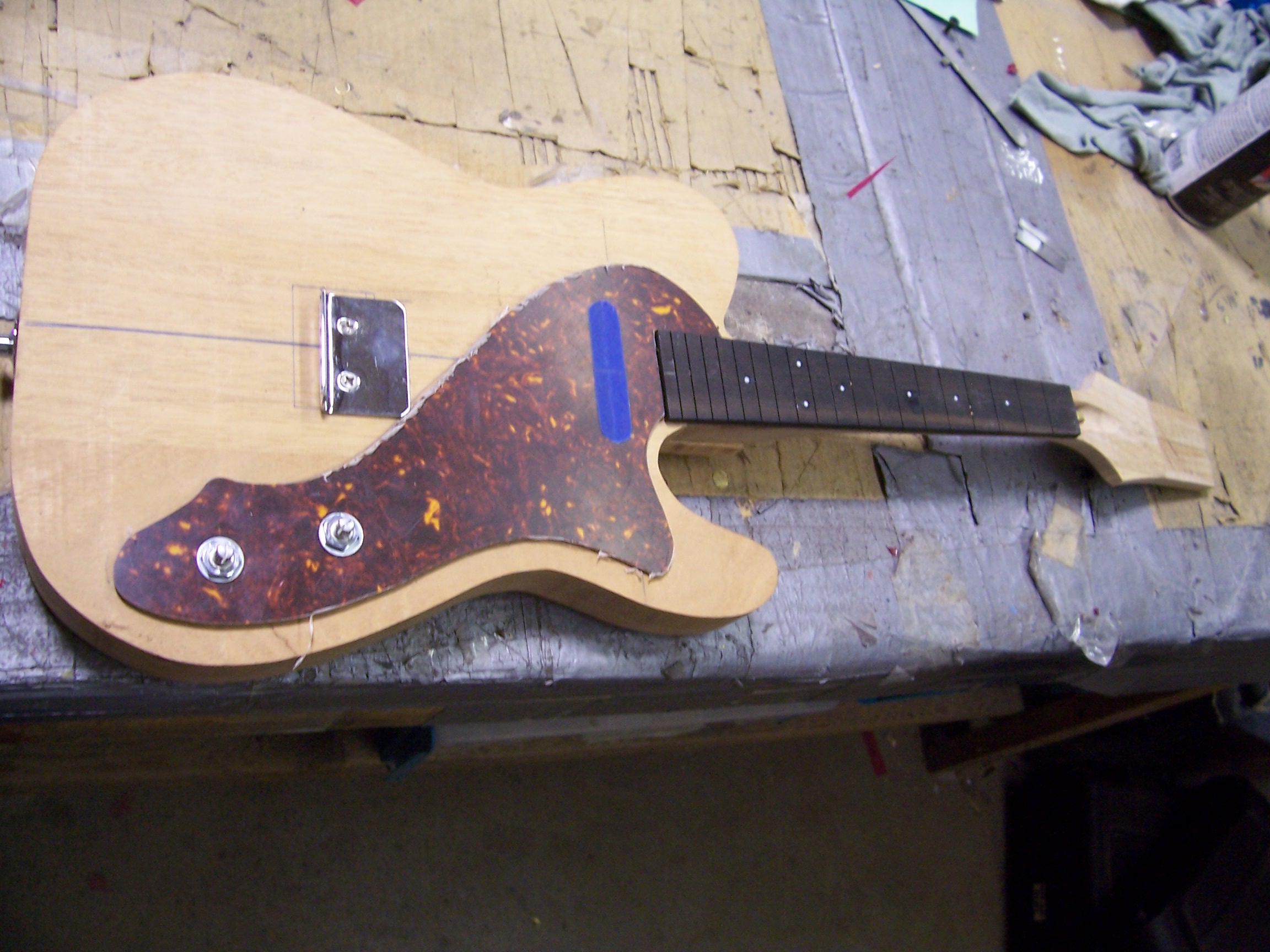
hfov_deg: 54.0
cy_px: 476
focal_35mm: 34
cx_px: 635
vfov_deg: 41.8
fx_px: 1247
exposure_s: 1/30
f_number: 2.7
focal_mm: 5.6
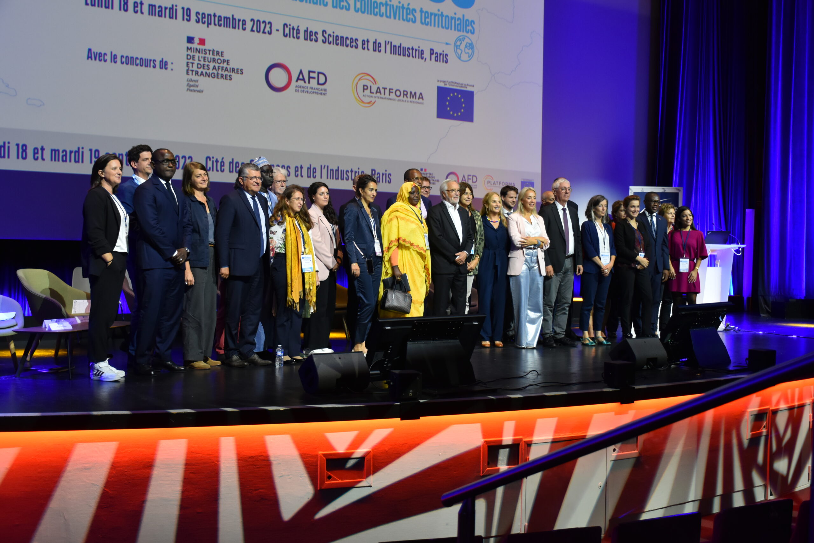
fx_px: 916
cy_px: 272
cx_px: 407
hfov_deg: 47.9
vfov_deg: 33.0
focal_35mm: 40
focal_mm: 27
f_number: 4
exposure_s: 1/60
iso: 800
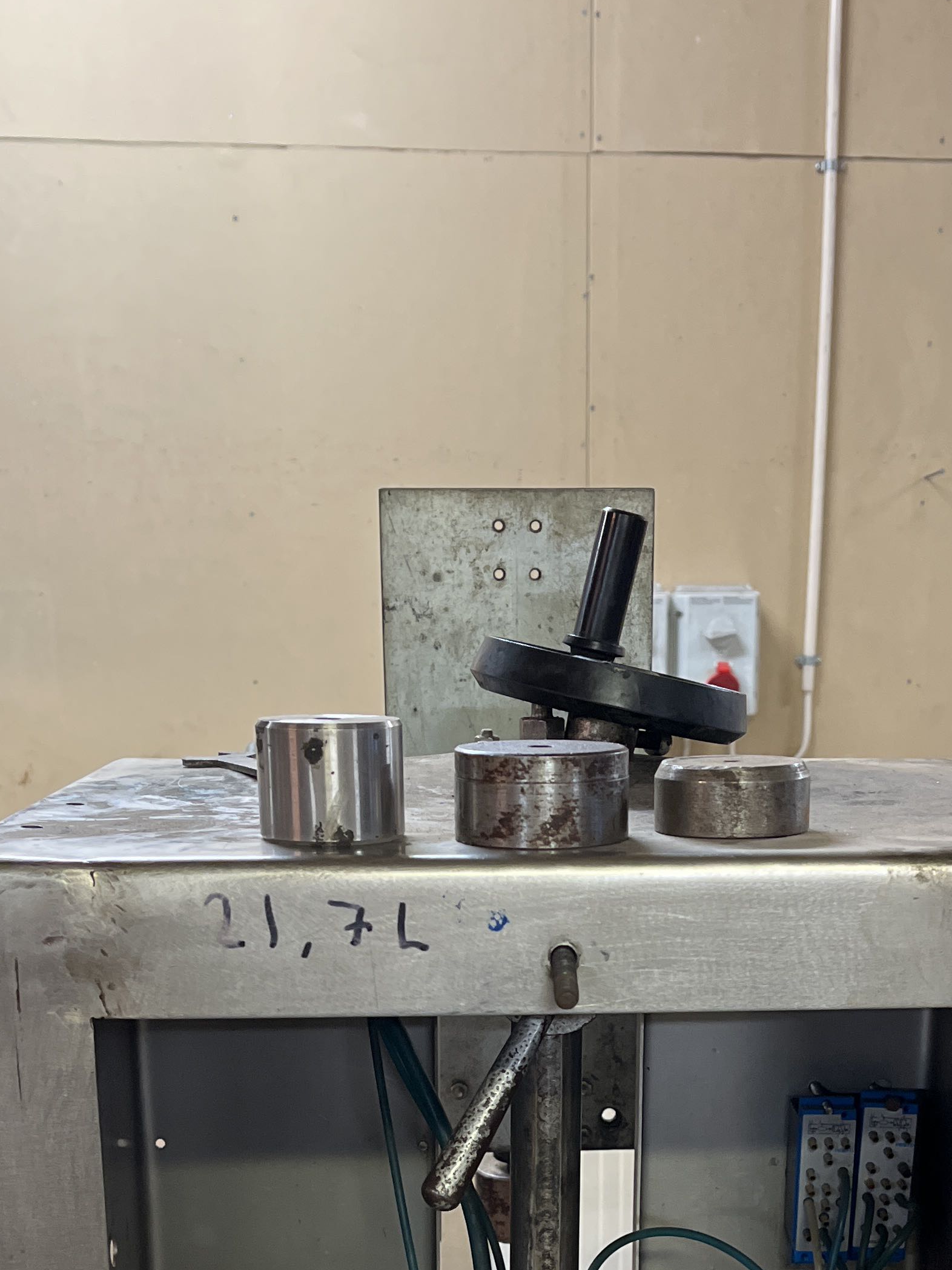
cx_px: 552
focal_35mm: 50
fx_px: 1834
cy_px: 1099
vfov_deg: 36.3
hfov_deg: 29.1
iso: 200
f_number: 1.6
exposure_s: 1/50
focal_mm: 5.1
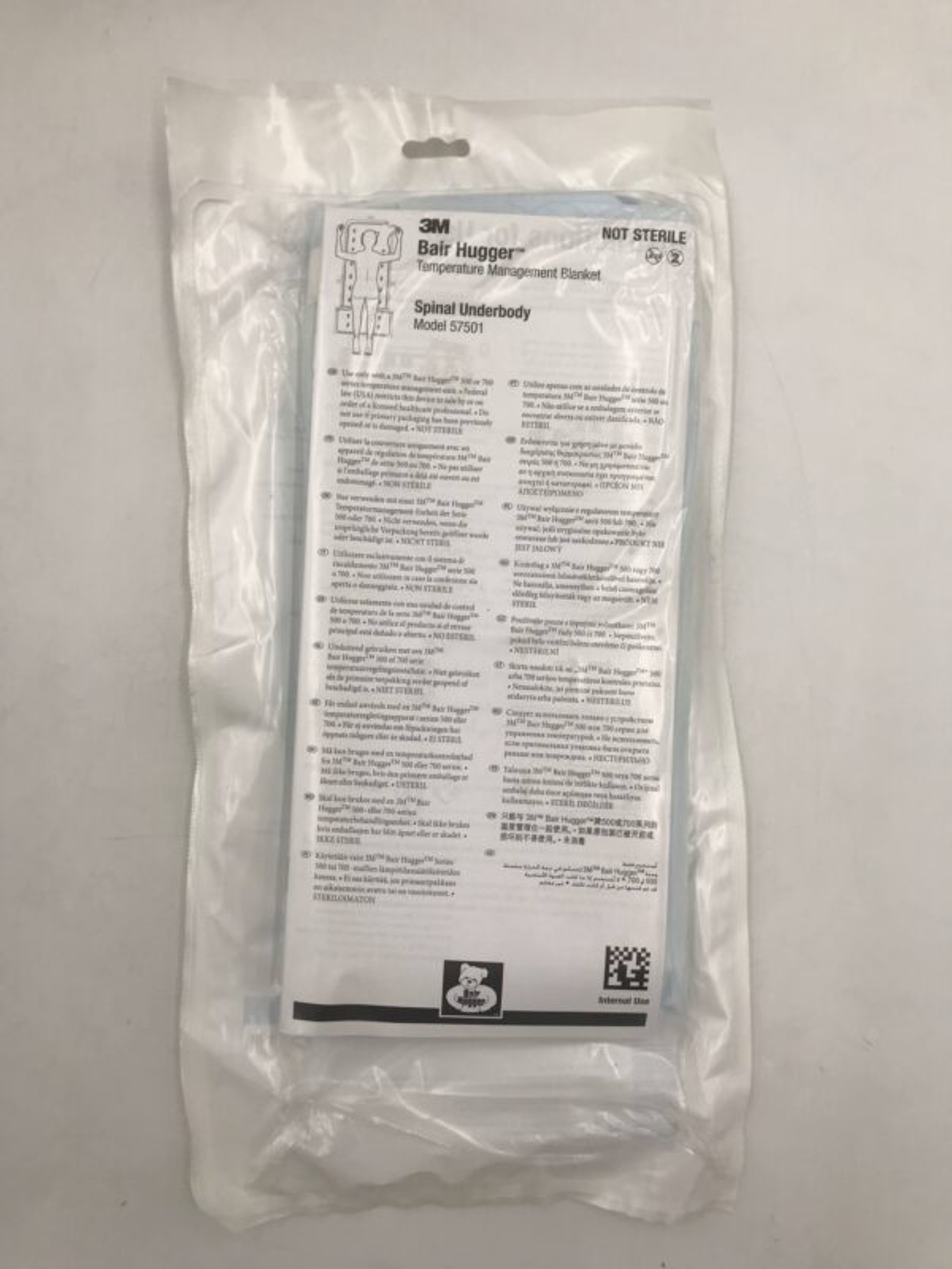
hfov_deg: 49.7
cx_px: 476
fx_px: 1027
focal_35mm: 28
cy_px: 634
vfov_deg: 63.4
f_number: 1.8
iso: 25
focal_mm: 3.99
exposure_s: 1/60
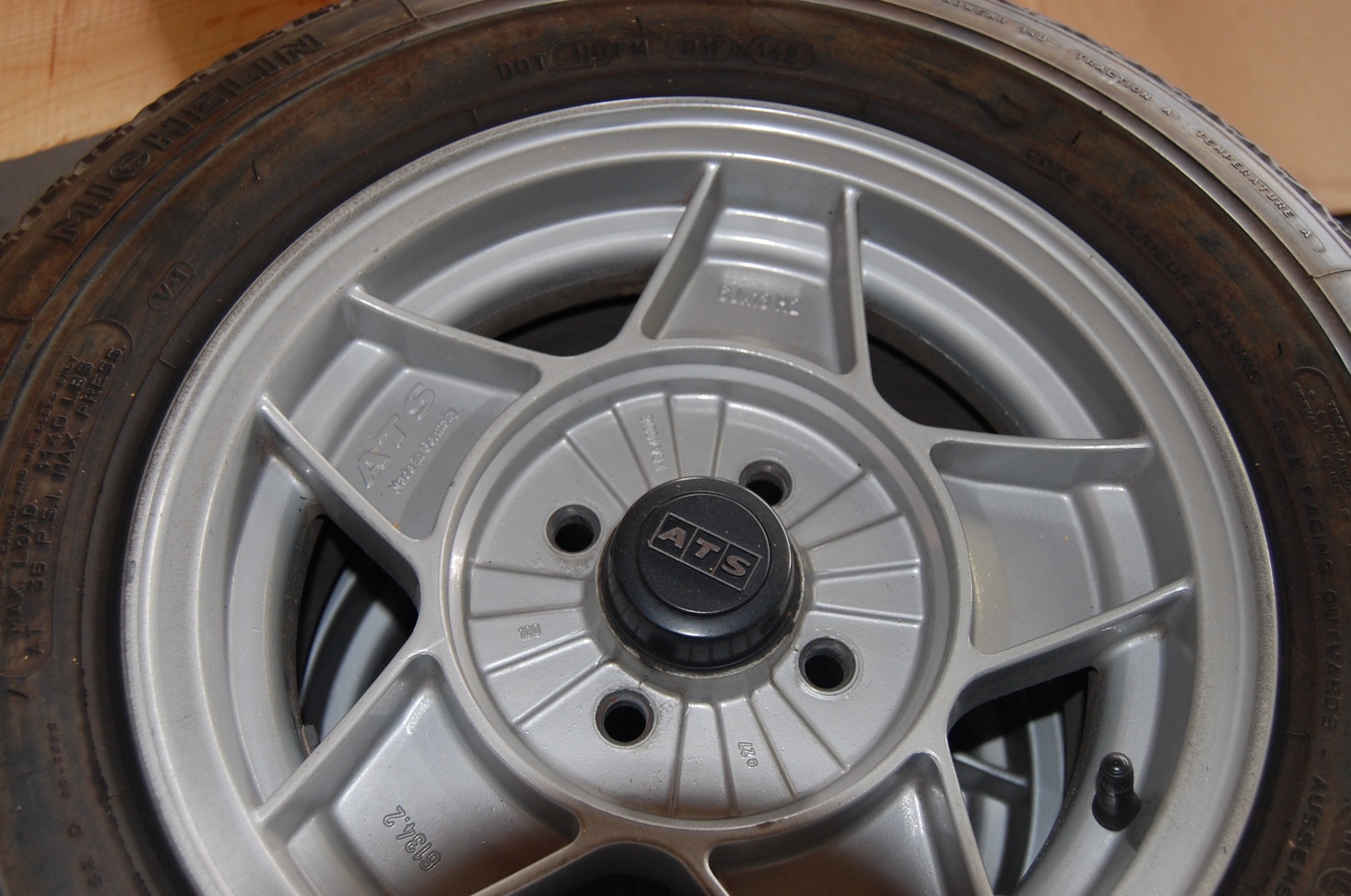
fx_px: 1461
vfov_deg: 34.1
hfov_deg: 49.6
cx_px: 676
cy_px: 448
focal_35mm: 39
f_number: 4.2
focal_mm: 26
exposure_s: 1/60
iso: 400
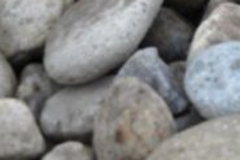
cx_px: 607
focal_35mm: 235
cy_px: -274
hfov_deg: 8.0
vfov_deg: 5.6
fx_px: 1567
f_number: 6.3
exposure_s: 1/160
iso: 200
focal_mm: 28
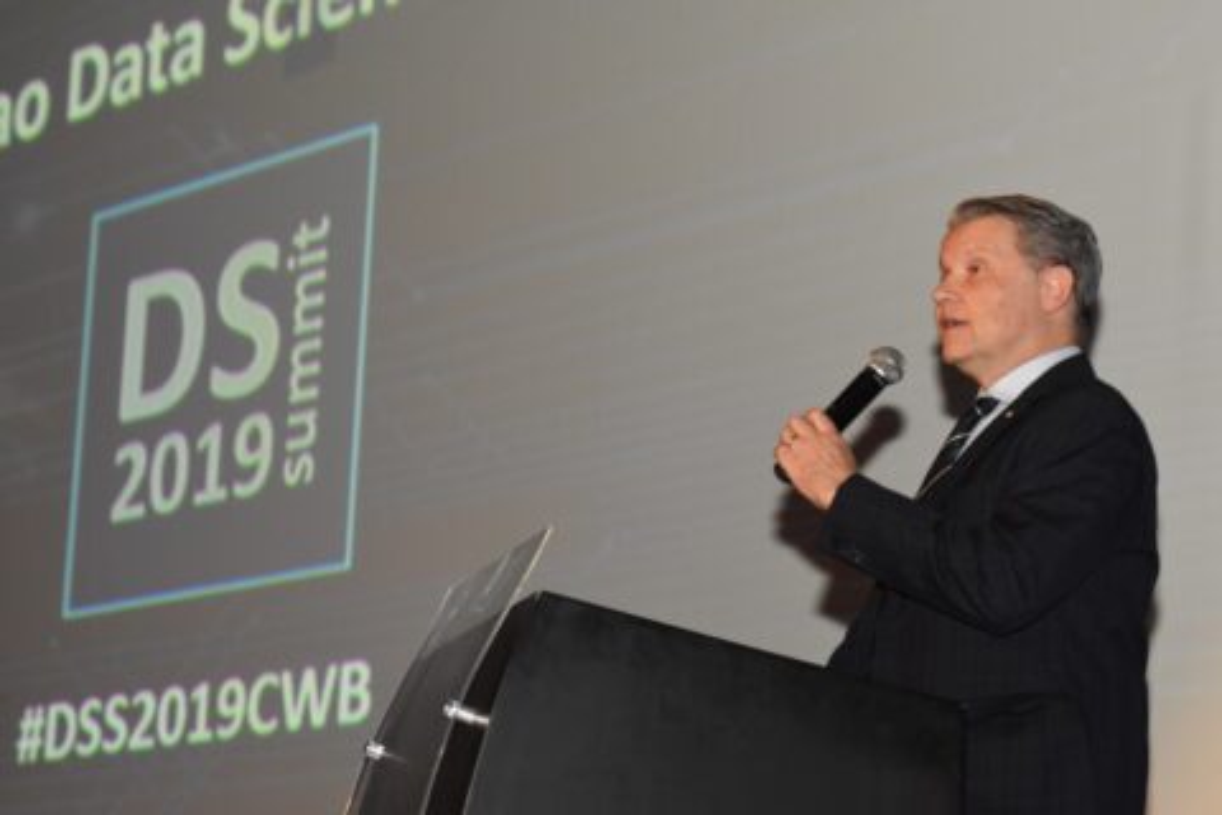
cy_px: 408
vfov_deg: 13.0
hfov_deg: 19.5
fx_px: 3564
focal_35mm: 105
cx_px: 611
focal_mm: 70
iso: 2500
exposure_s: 1/100
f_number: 6.3
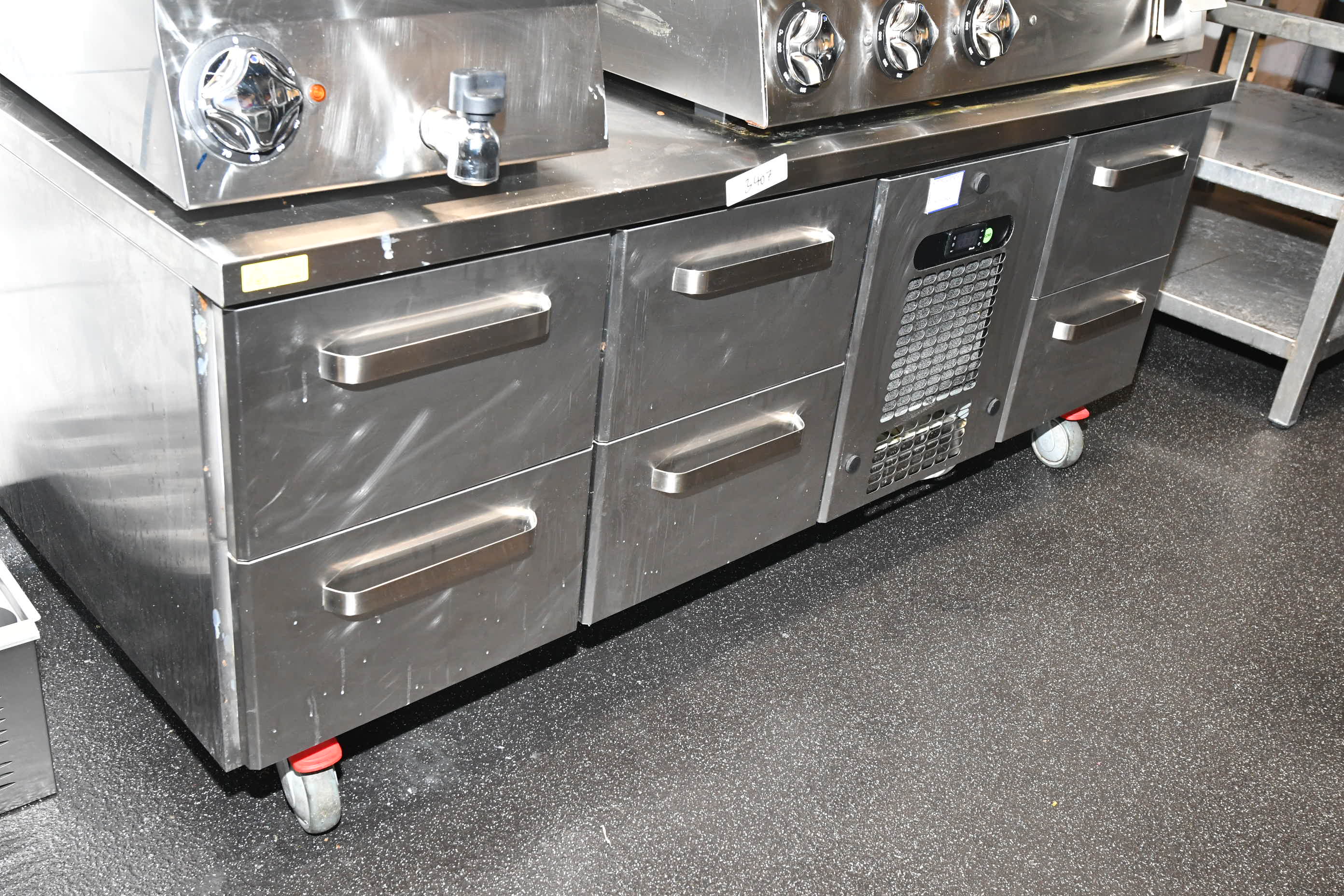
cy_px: 448
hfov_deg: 53.1
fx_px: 1344
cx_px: 672
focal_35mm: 36
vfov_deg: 36.9
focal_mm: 24
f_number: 6.3
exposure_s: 1/60
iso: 2500
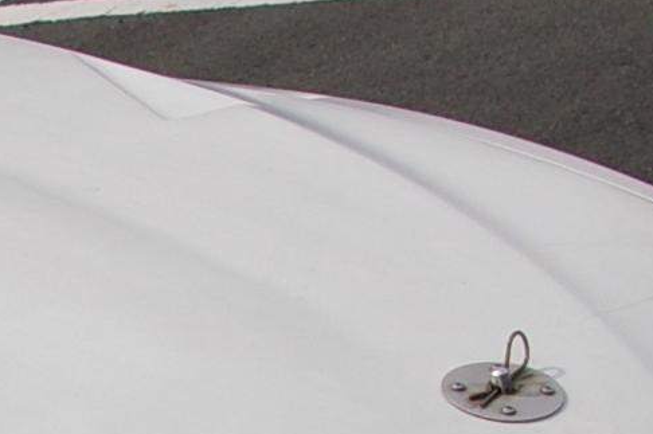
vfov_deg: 6.0
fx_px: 4041
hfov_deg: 8.9
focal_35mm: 223
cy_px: 884
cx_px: -477
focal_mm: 24
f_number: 9.5
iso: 200
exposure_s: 1/1000
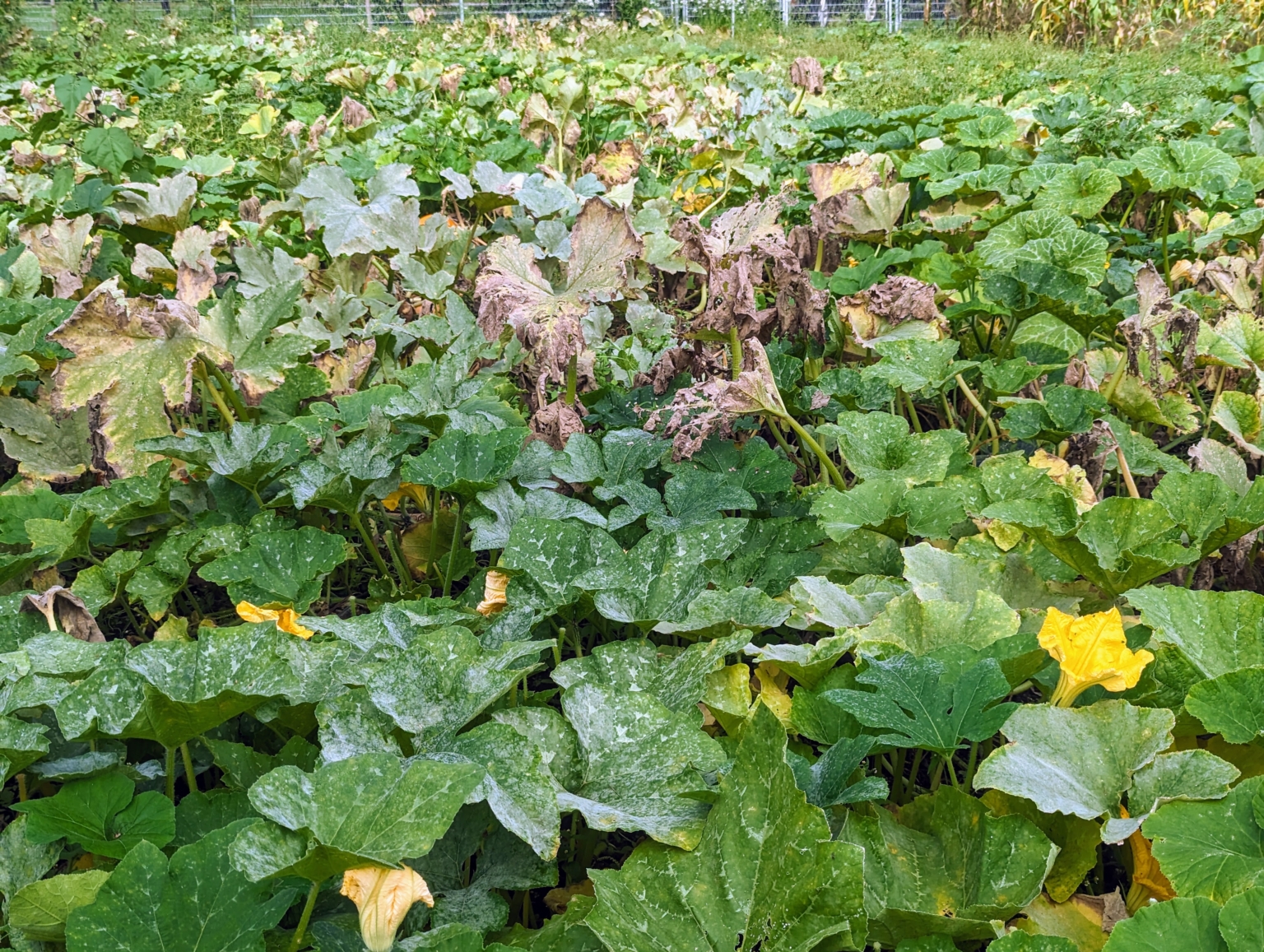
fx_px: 1755
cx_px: 632
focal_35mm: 48
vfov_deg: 30.3
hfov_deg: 39.6
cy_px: 476
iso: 45
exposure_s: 1/950
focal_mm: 6.81
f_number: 1.85
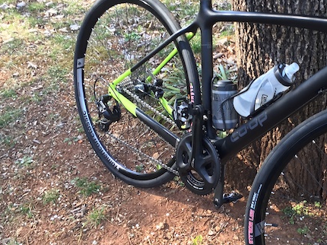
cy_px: 111
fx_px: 510
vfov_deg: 27.0
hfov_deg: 34.1
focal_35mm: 54
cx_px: 276
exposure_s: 1/120
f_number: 2.2
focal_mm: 4.15
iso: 64
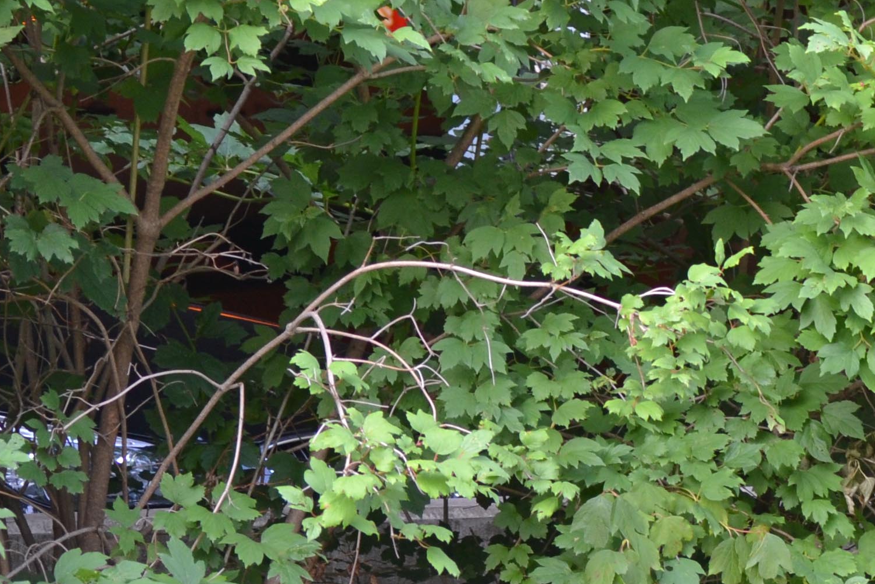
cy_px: 8
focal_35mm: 253
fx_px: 6139
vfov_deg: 5.4
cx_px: 968
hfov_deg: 8.1
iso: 400
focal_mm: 55
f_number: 5.6
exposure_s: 1/125
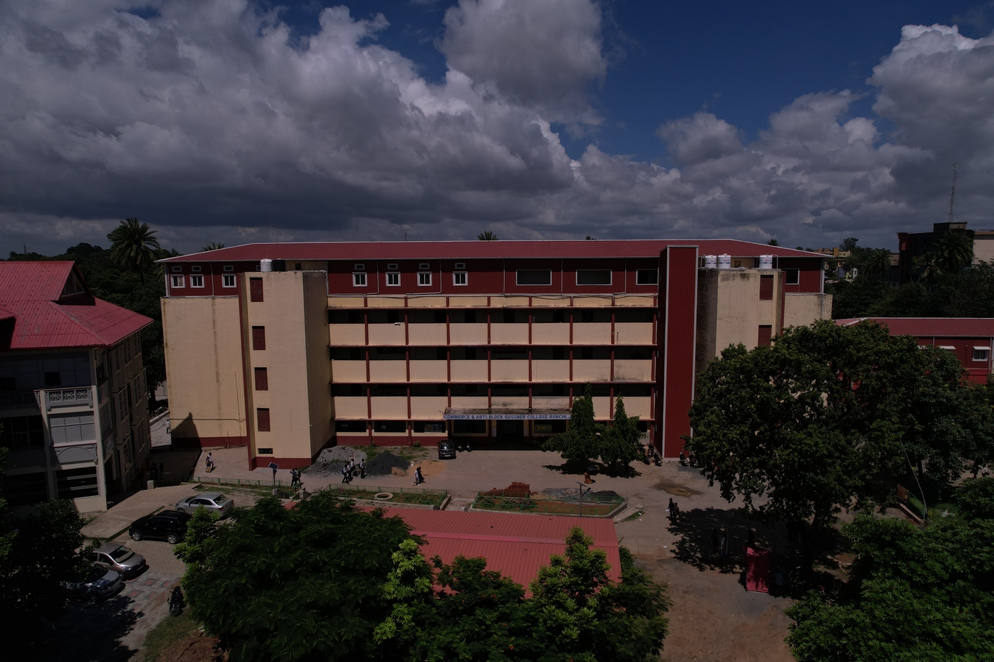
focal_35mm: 22
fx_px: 607
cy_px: 331
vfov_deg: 57.2
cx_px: 497
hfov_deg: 78.6
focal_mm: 8.38
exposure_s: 1/320
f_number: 2.8
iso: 100
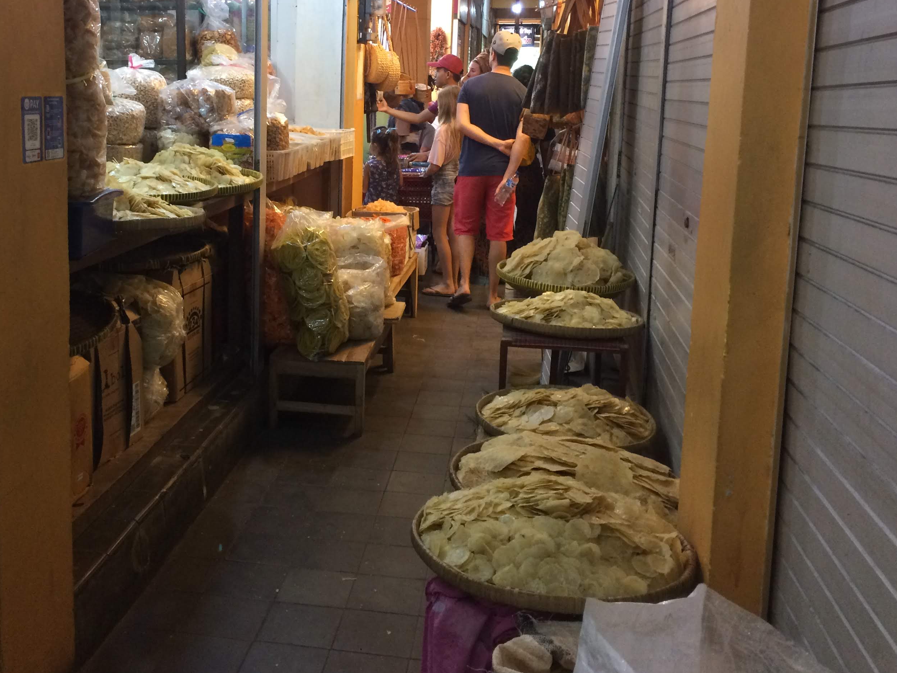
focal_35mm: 38
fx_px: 985
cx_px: 342
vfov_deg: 37.5
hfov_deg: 48.6
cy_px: 248
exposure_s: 1/33
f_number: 2.2
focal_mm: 4.15
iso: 250
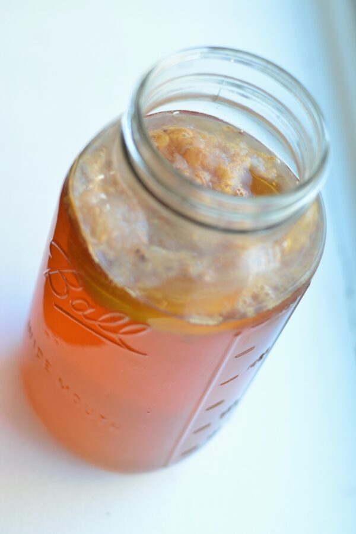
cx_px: 178
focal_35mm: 75
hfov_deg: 18.2
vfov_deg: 27.0
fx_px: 1112
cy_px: 267
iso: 500
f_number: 2.5
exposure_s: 1/50
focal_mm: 50
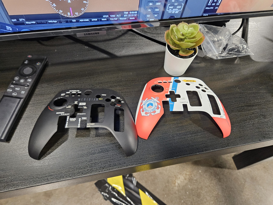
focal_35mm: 23
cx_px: 136
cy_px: 102
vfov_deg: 58.9
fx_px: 181
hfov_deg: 73.9
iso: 640
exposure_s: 1/60
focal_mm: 5.4
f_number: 1.8
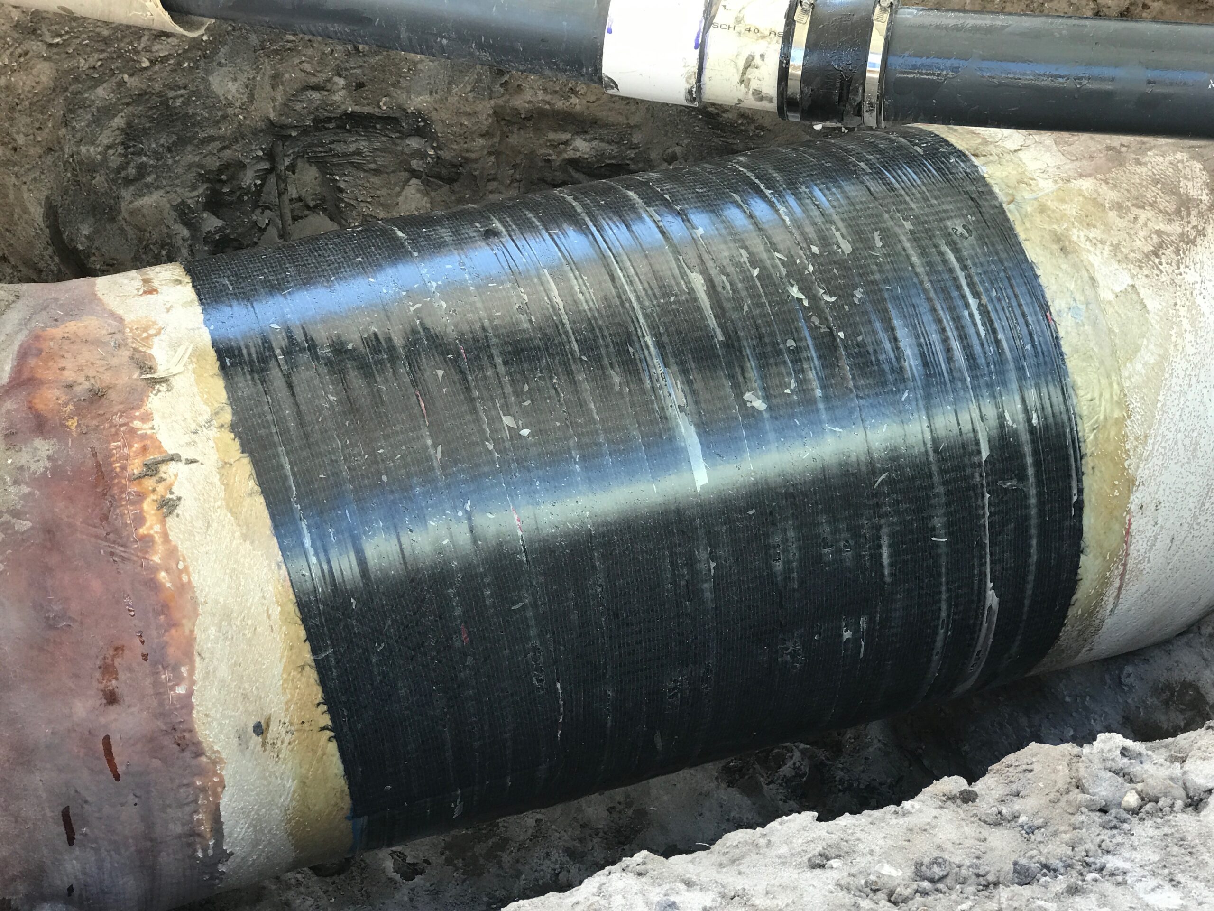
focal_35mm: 57
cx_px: 607
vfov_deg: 25.7
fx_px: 1999
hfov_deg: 33.8
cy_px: 456
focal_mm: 6.6
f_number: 2.8
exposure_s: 1/60
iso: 25
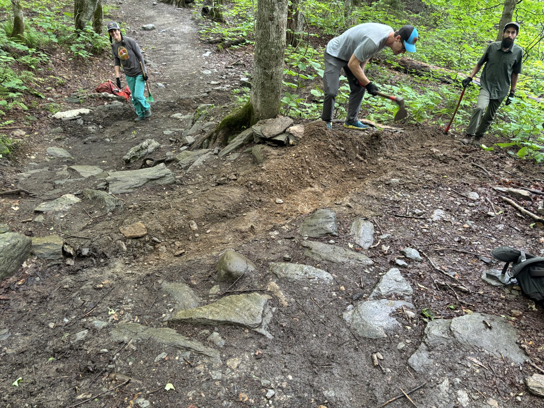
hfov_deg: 67.3
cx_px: 272
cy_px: 204
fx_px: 409
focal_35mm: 26
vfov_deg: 53.1
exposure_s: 1/60
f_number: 1.6
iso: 400
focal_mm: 5.96
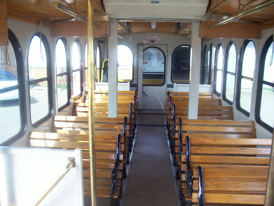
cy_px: 103
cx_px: 137
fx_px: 269
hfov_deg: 54.0
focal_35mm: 34
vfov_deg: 41.8
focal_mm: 5.6
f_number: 2.7
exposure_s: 1/76.7
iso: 80
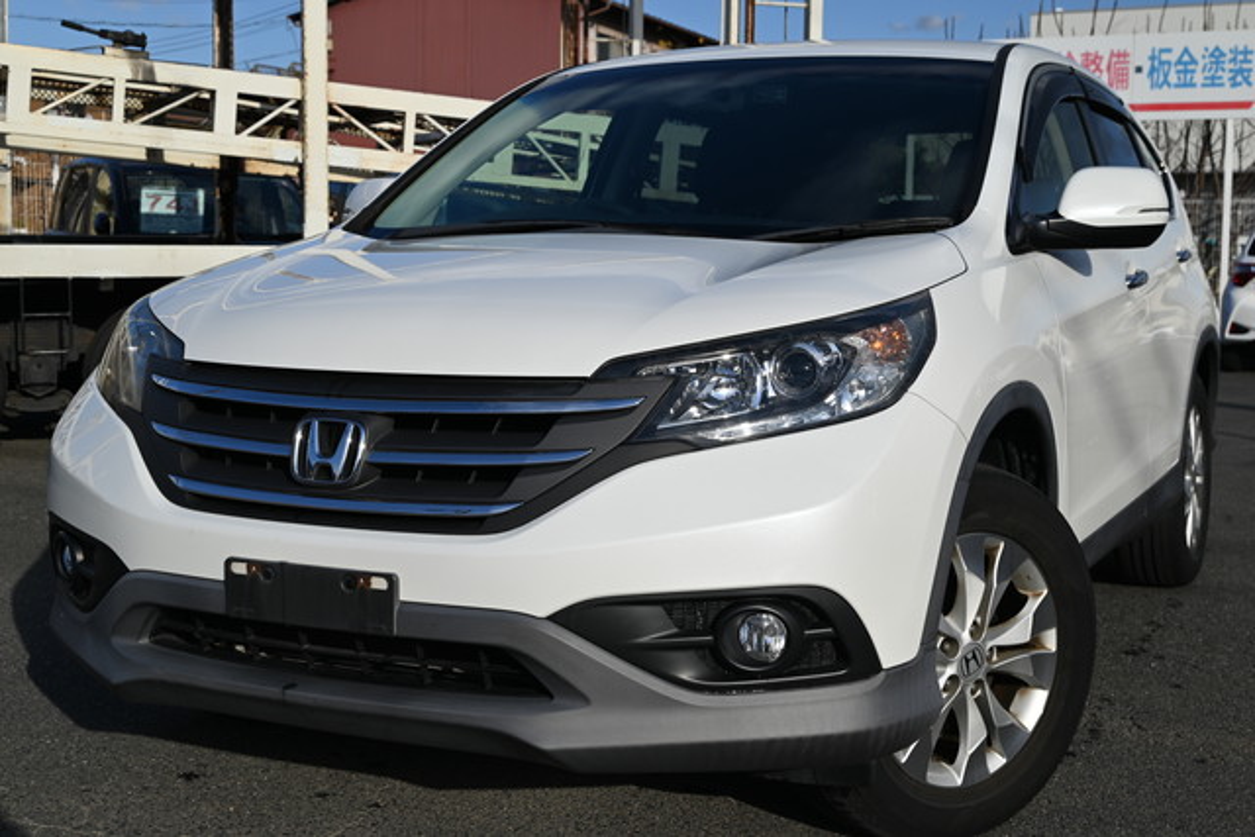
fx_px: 1743
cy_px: 418
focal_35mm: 50
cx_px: 628
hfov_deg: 39.6
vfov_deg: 27.0
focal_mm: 50
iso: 100
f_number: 8
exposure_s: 1/500
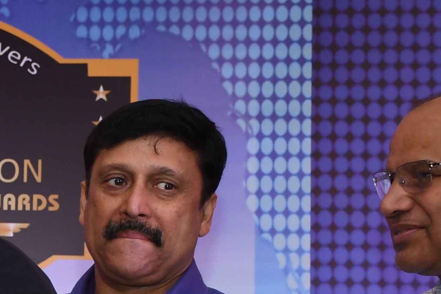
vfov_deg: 5.4
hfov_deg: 7.8
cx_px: -412
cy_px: 364
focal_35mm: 252
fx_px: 3088
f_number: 5
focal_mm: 38
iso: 640
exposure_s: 1/125
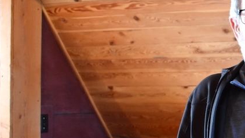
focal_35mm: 98
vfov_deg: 12.3
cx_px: 335
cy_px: 100
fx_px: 637
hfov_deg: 19.7
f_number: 3.8
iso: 1400
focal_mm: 22
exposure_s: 1/125
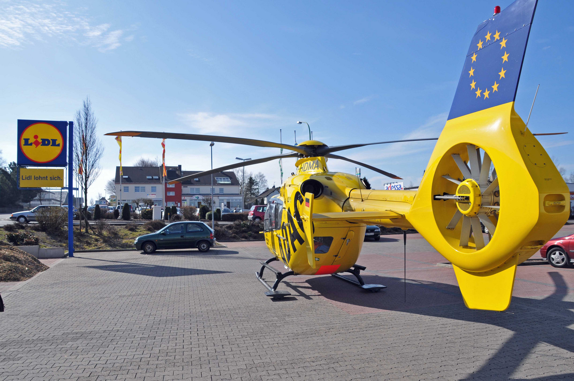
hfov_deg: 67.4
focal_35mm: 27
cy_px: 190
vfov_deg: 47.8
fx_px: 430
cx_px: 287
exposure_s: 1/400
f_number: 10
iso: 200
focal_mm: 18
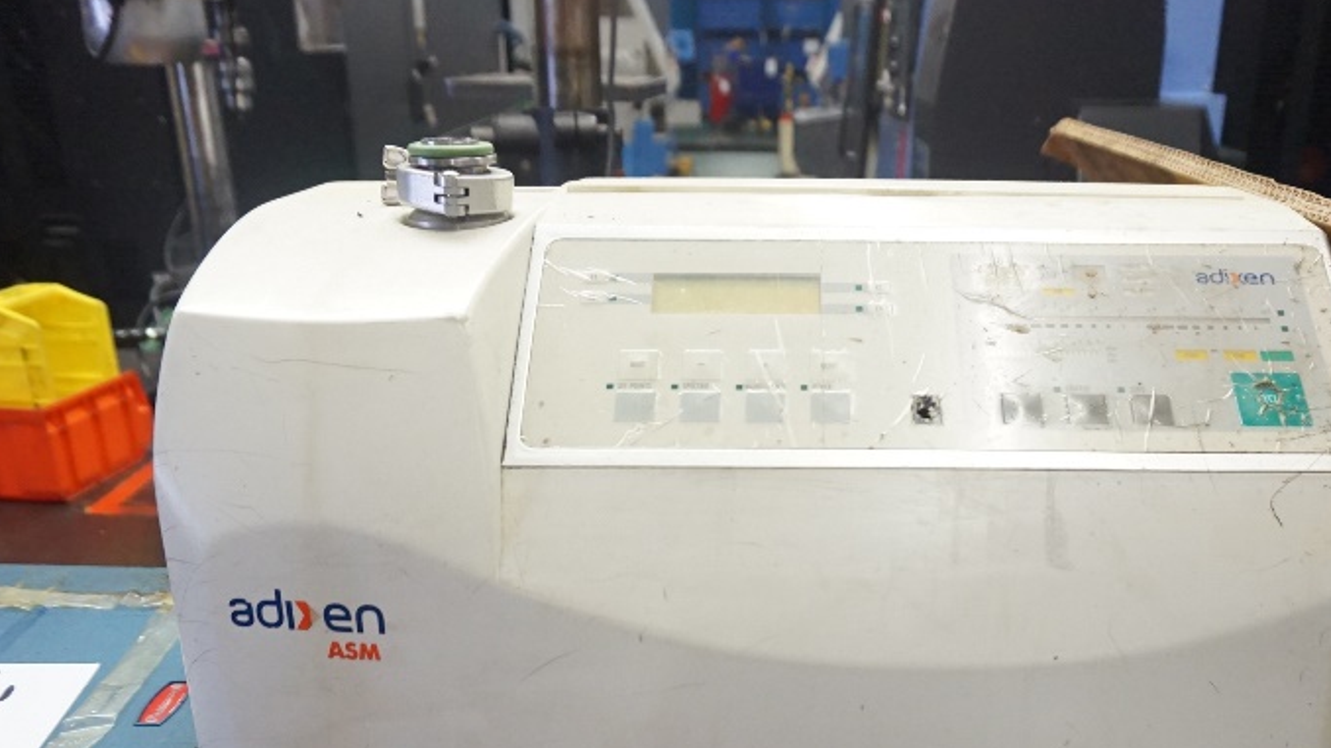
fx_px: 1341
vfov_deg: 30.0
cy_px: 661
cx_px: 783
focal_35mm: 38
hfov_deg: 52.5
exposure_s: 1/160
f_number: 3.5
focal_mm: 16
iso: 2000
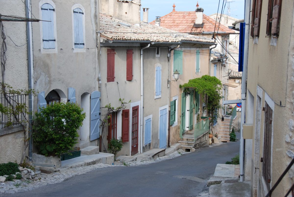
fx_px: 589
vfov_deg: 19.0
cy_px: 98
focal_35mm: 72
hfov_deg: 28.0
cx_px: 147
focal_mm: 48
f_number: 6.3
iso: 200
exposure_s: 1/160
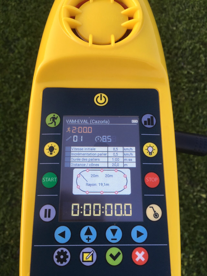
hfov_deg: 48.2
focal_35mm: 29
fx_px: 231
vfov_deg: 61.7
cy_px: 138
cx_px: 104
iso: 40
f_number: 2.2
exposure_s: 1/100
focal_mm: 4.15
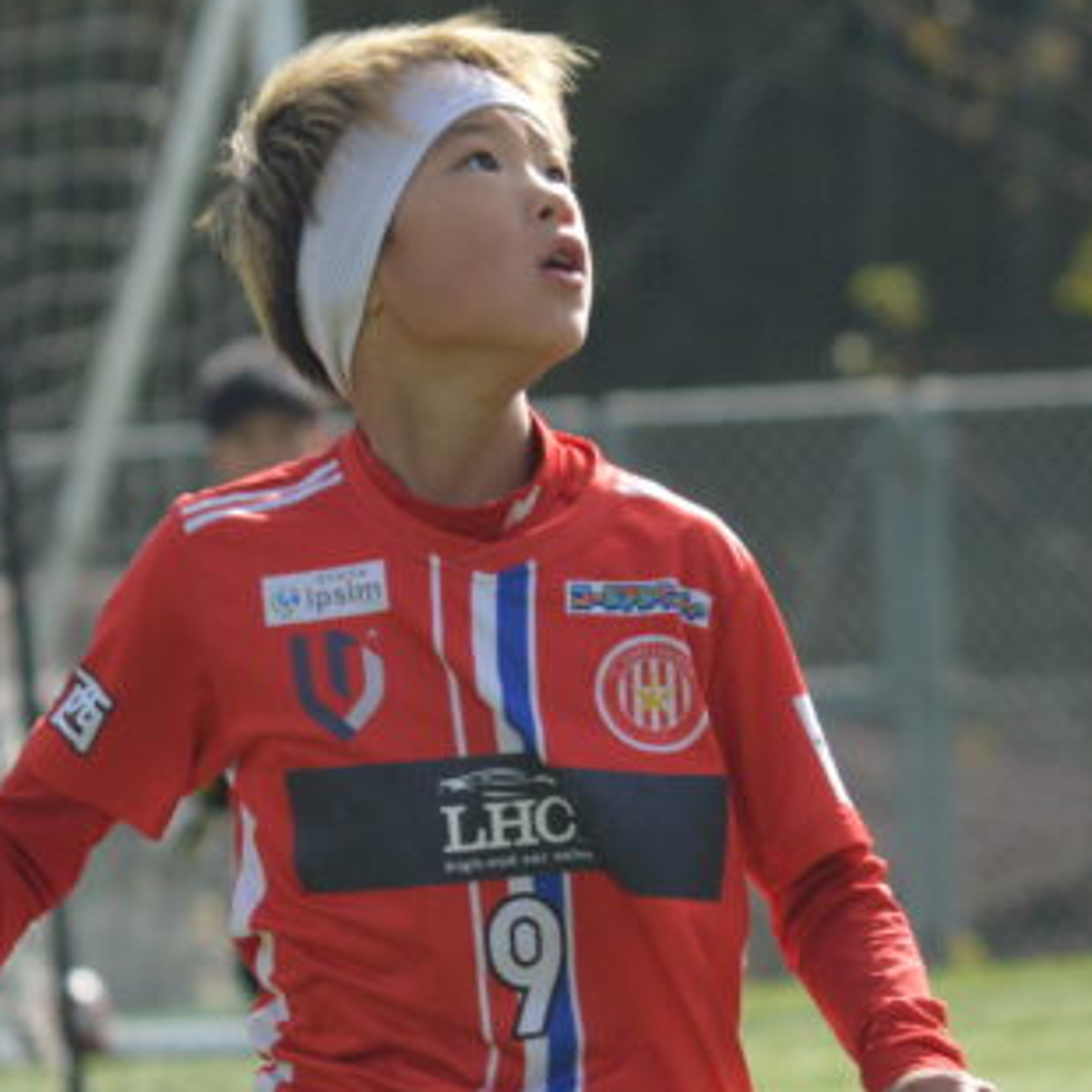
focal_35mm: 568
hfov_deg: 3.1
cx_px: 694
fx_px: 20287
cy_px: 1094
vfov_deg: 3.1
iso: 400
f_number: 5.6
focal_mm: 135
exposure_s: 1/1600
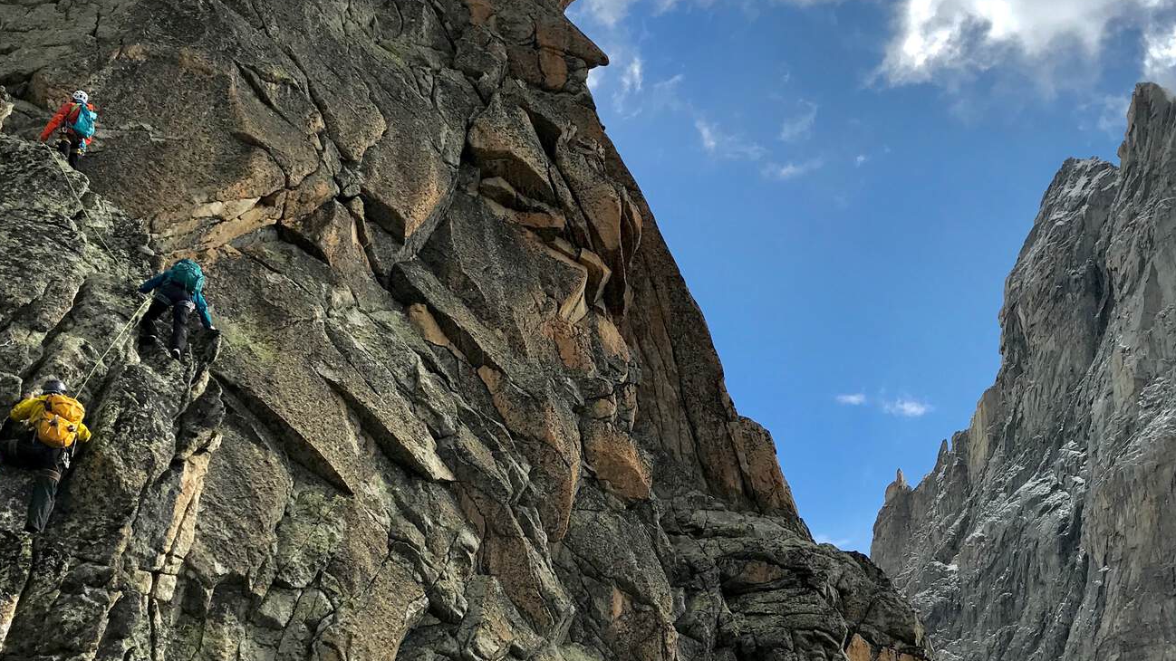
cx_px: 722
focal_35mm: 47
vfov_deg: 25.4
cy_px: 406
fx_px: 1466
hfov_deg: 43.4
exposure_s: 1/2457
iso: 20
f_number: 1.8
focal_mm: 3.99
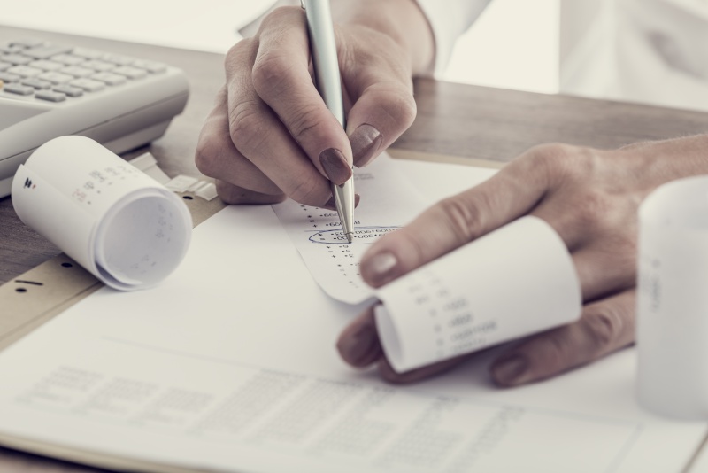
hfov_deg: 19.4
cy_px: 236
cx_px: 354
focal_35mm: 105
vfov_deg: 13.1
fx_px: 2066
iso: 100
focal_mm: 105
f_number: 8
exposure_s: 1/160
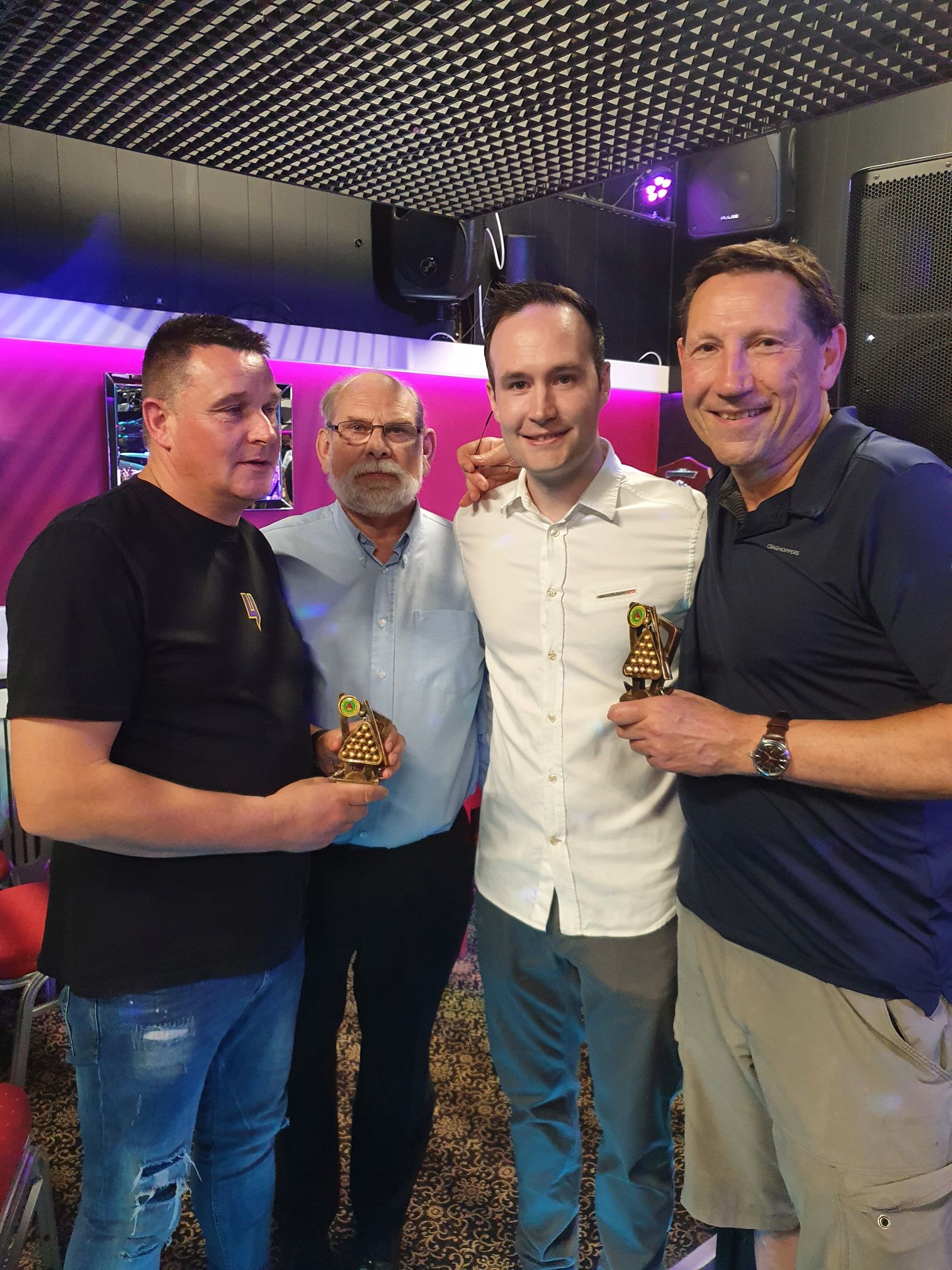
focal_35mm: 26
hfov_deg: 53.1
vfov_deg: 67.3
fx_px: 953
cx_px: 476
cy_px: 635
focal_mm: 4.32
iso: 320
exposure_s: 1/50
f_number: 1.5
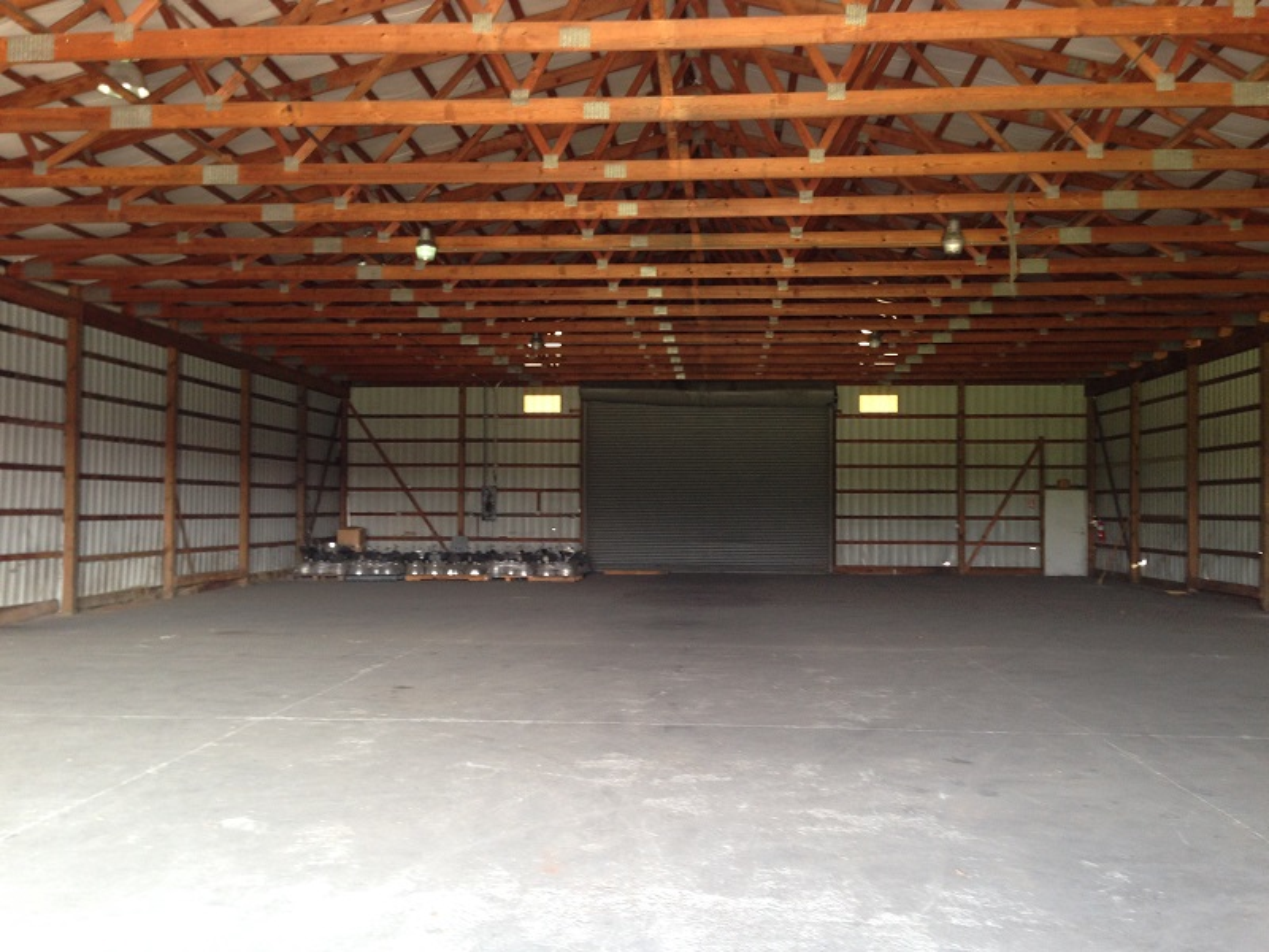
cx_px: 634
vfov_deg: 42.9
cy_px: 476
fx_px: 1210
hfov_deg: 55.4
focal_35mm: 33
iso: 80
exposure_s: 1/20
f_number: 2.4
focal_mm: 4.12
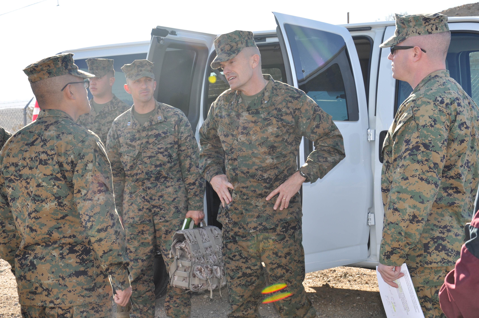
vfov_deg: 21.5
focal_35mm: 63
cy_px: 159
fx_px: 837
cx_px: 240
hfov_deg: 31.9
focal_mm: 42
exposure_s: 1/200
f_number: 9
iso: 200
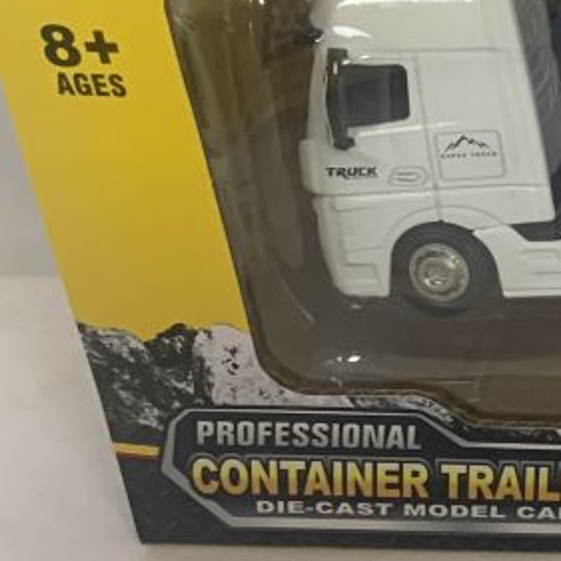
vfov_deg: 17.7
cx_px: 1138
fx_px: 1797
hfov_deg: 14.5
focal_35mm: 98
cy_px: 166
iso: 200
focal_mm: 4.25
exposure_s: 1/60
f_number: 1.8
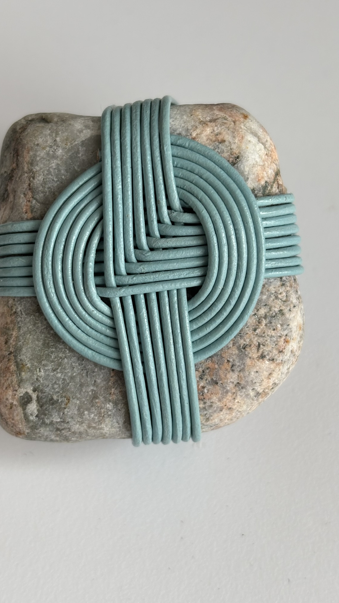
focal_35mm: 57
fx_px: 911
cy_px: 301
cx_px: 150
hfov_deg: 21.1
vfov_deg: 36.6
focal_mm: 5.96
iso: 50
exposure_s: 1/76
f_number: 1.6
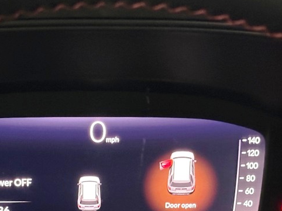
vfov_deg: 14.4
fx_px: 831
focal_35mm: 102
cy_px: 173
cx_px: 102
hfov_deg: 19.2
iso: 640
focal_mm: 6.86
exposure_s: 1/24
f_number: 1.78
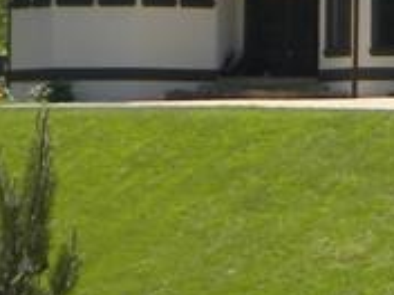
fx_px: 5498
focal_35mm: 483
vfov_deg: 3.1
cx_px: 801
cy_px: -104
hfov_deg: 4.1
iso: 80
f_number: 4.5
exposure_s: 1/425
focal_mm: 15.1
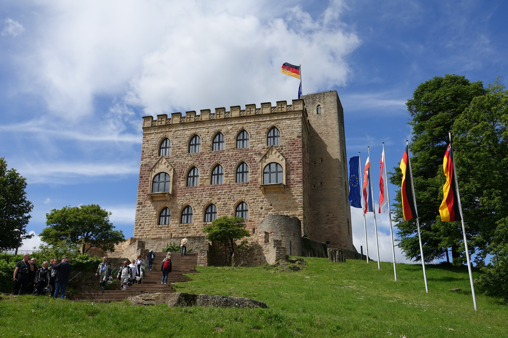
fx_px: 508
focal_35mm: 36
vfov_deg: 36.9
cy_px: 169
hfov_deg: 53.1
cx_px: 254
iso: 100
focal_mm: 13.31
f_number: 4.5
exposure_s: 1/1000
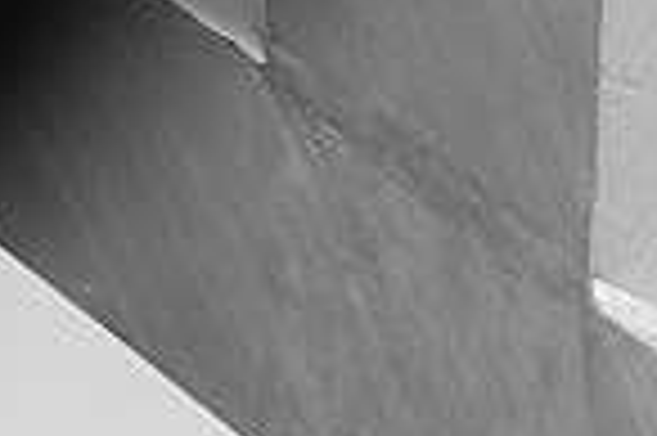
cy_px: 245
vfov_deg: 7.9
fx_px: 3172
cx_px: 1125
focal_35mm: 174
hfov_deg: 11.1
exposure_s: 1/250
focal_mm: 50
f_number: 8
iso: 250
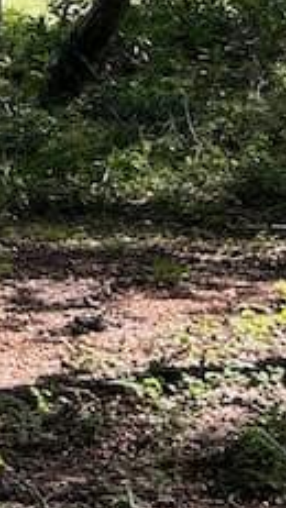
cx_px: -409
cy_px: -466
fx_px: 2116
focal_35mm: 157
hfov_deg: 7.2
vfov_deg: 12.3
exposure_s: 1/290
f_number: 1.5
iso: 40
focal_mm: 5.7
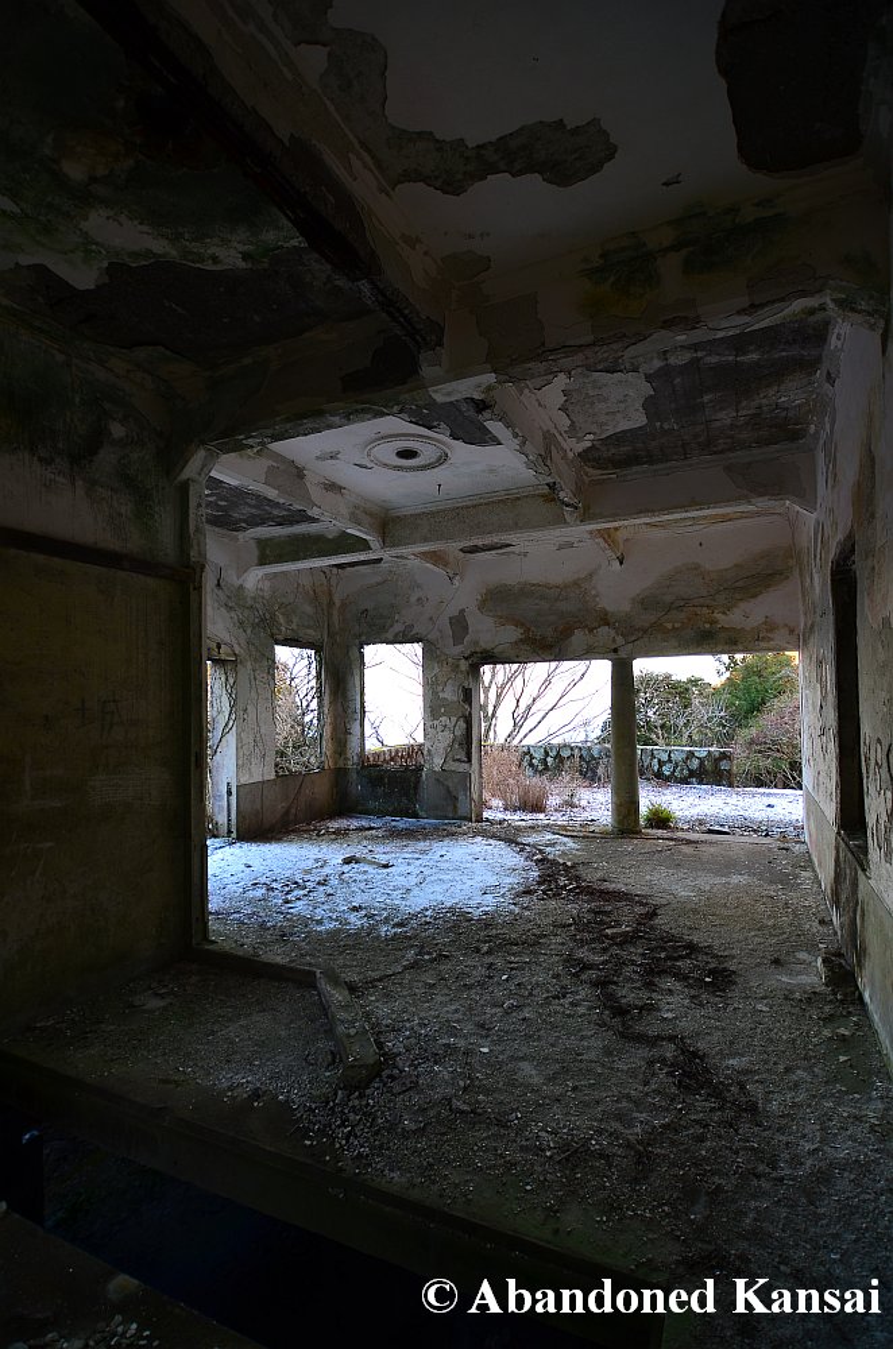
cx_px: 446
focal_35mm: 16
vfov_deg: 95.1
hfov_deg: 71.8
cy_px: 674
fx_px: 617
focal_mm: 11
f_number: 3.2
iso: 200
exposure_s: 1/40
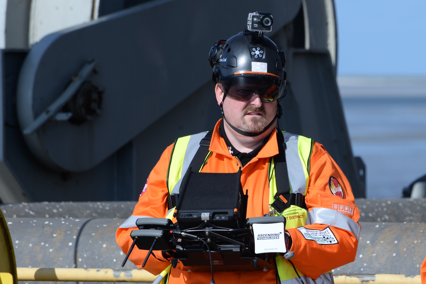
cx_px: 213
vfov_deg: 4.6
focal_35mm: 300
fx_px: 3551
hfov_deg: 6.9
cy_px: 142
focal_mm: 300
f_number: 10
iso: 100
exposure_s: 1/250
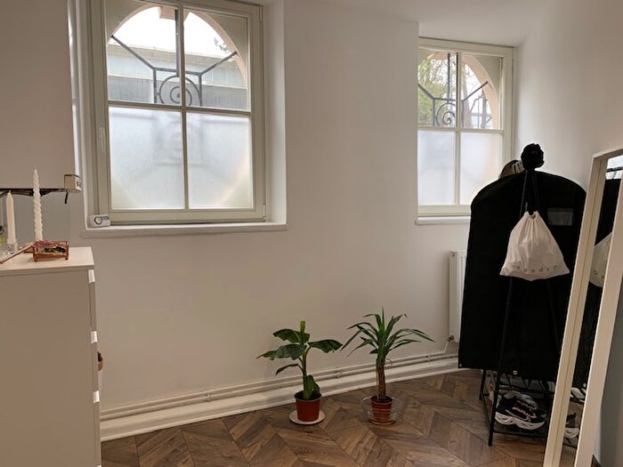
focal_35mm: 26
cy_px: 234
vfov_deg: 53.1
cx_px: 312
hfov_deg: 67.3
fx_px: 468
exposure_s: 1/121
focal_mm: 4.25
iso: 40
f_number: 1.8
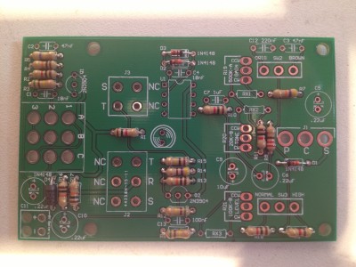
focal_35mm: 35
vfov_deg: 40.7
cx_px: 178
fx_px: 360
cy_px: 134
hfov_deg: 52.6
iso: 100
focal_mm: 4.28
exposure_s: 1/20
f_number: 2.4
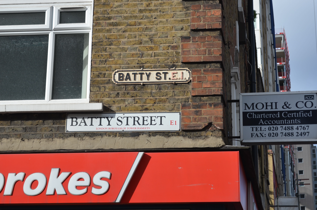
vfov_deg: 16.5
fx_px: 725
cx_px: 158
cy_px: 105
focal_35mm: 82
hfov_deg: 24.7
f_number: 8
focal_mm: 55
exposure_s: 1/500
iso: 200
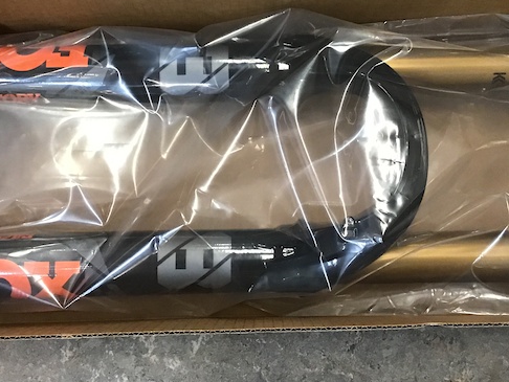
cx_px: 276
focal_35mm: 51
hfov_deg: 37.4
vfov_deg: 28.4
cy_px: 130
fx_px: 750
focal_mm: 3.3
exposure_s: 1/30
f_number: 2.4
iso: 200
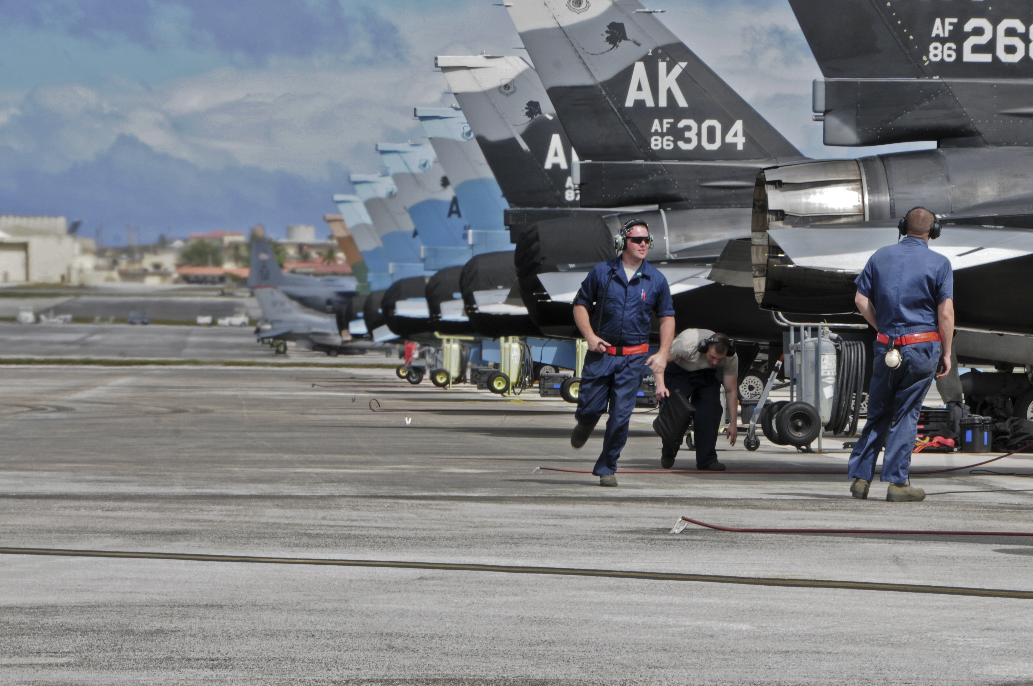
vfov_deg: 10.1
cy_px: 295
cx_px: 647
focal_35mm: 135
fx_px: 3869
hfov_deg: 15.2
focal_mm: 70
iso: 200
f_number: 16
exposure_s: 1/100
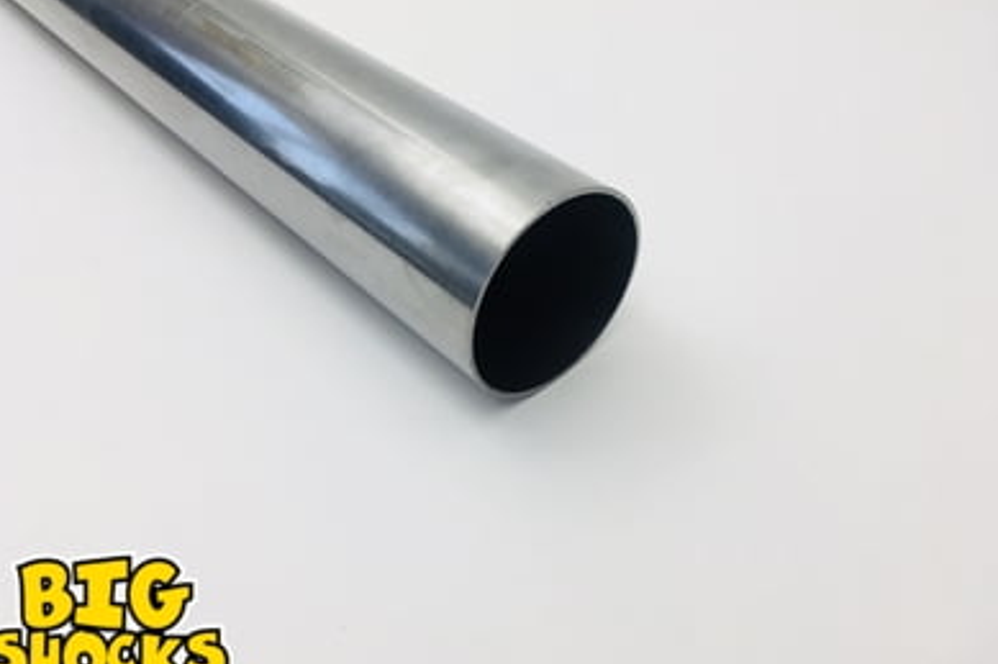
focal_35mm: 31
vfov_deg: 42.3
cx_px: 490
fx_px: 859
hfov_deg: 60.3
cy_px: 313
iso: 25
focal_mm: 4.15
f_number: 2.2
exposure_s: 1/120
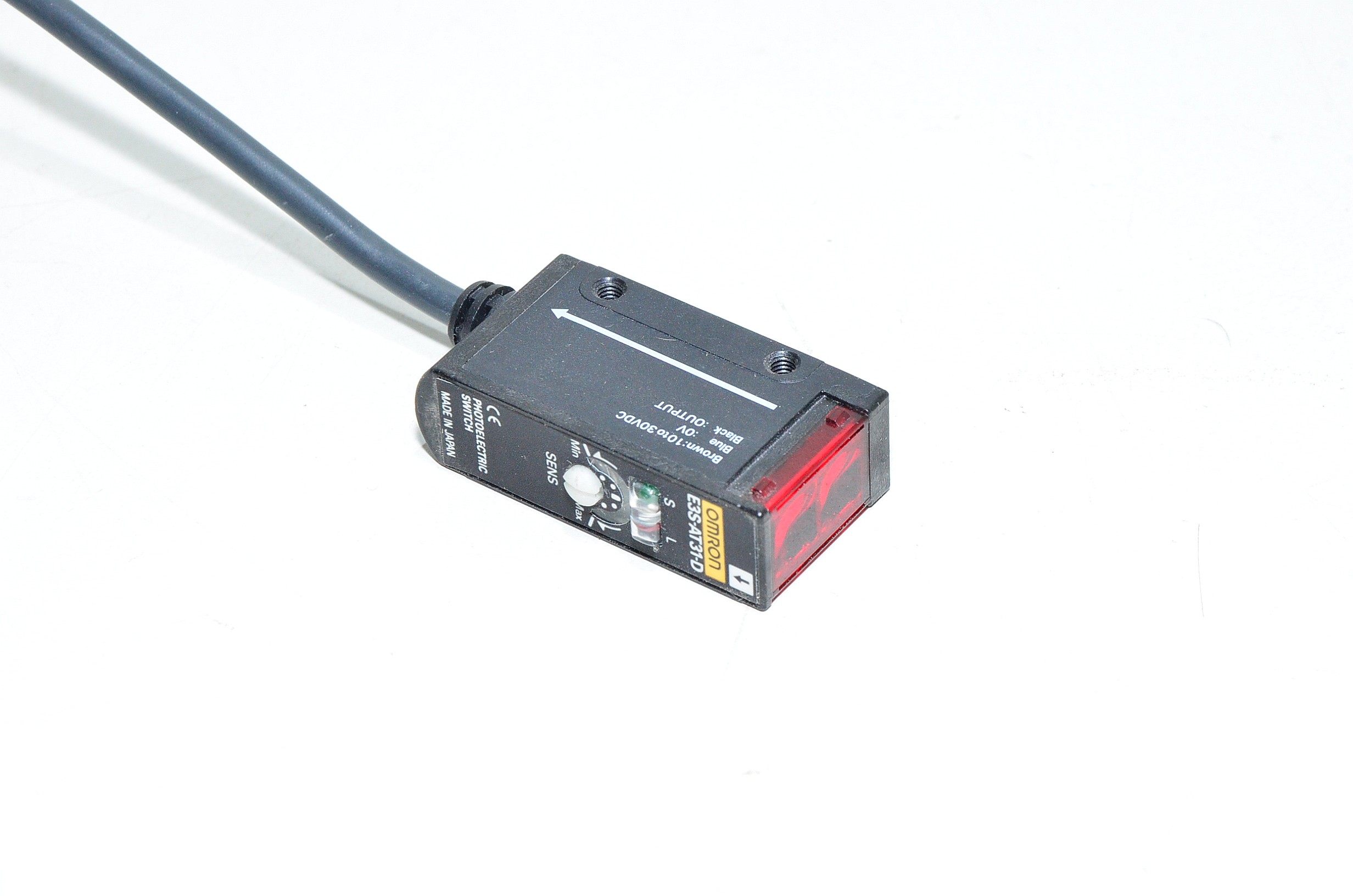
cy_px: 448
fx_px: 5907
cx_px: 676
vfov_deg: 8.7
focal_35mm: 158
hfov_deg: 13.1
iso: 1600
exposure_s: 1/50
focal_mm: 105
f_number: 16
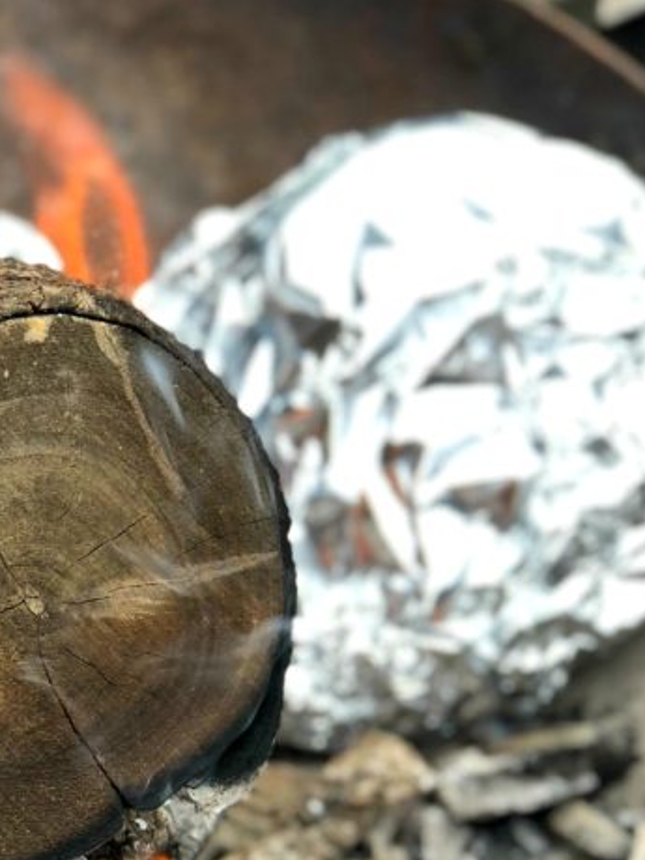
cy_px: 656
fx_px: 3155
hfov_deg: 11.6
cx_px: 75
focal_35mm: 127
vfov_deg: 15.4
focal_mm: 6.6
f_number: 2.8
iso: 20
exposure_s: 1/60
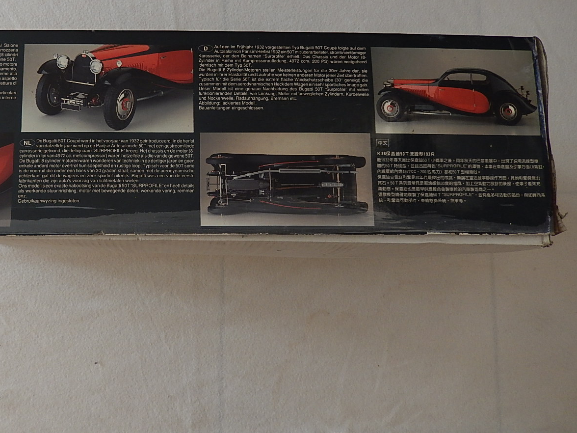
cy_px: 155
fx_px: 567
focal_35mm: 34
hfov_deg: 52.8
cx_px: 187
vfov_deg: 41.4
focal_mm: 4.5
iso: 125
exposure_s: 1/100
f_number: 3.4
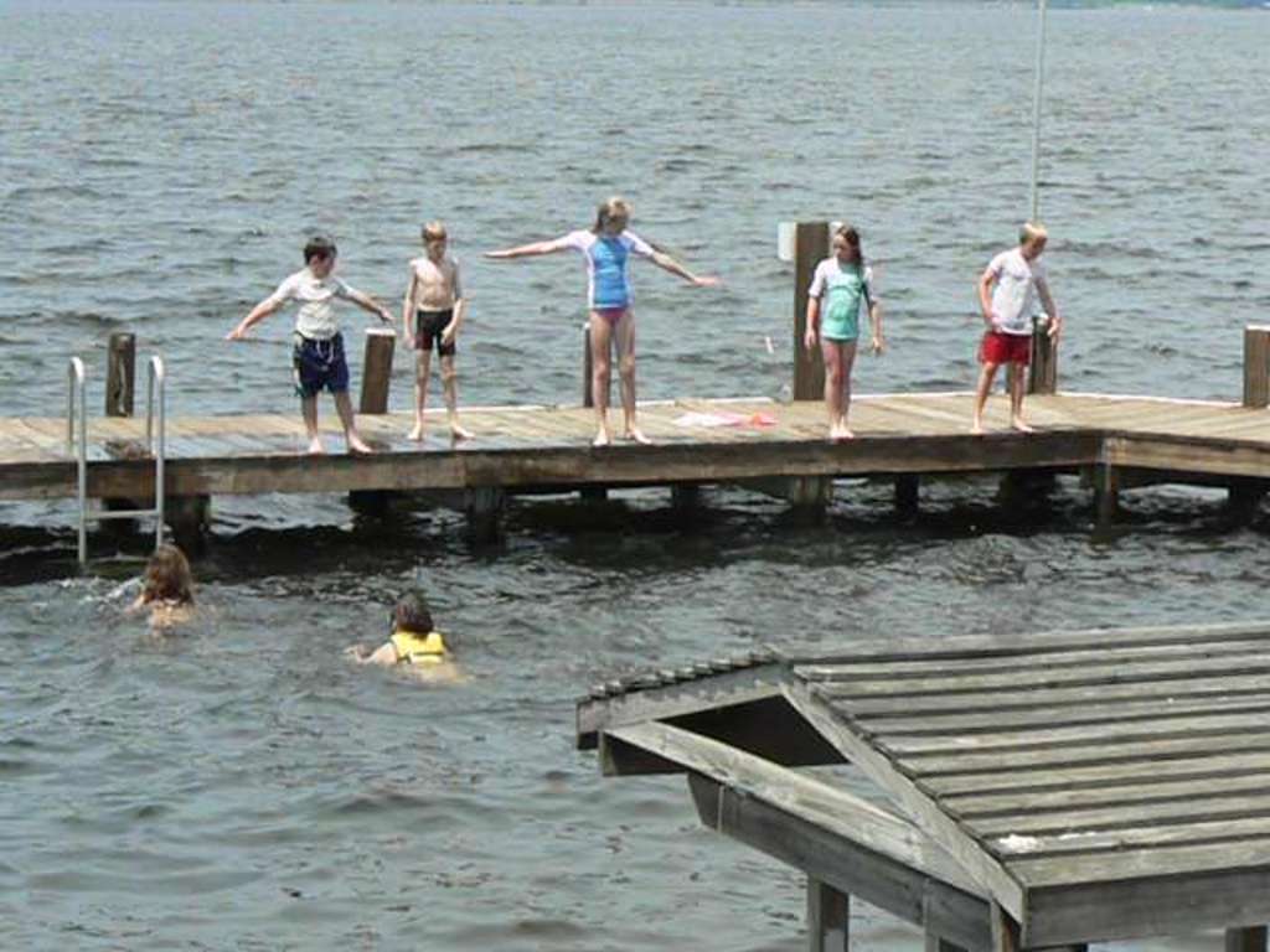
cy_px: 476
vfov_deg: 12.1
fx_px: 4476
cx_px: 635
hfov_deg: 16.1
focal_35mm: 122
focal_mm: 20.3
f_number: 8
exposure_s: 1/800
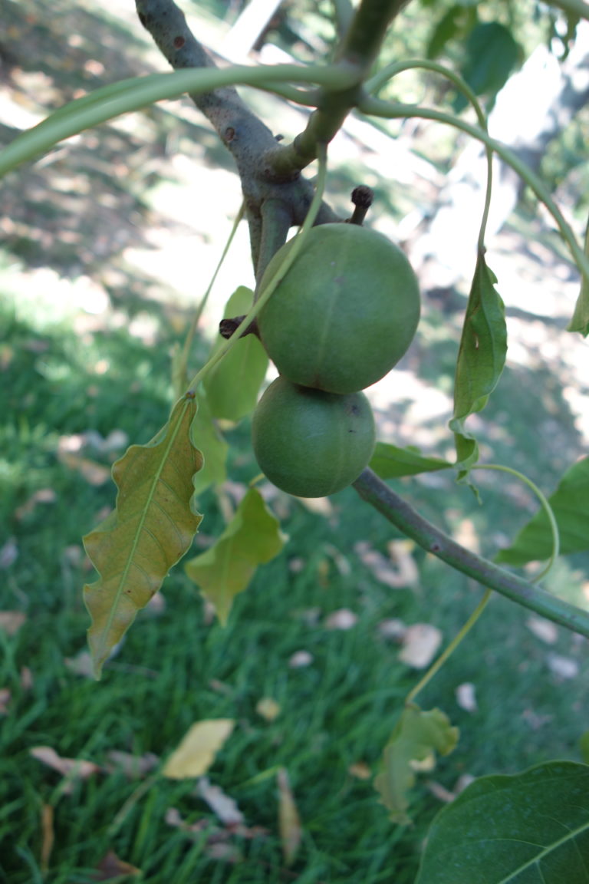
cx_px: 294
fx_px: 687
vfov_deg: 65.5
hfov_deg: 46.4
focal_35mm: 28
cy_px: 442
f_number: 2.5
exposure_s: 1/125
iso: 160
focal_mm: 10.4
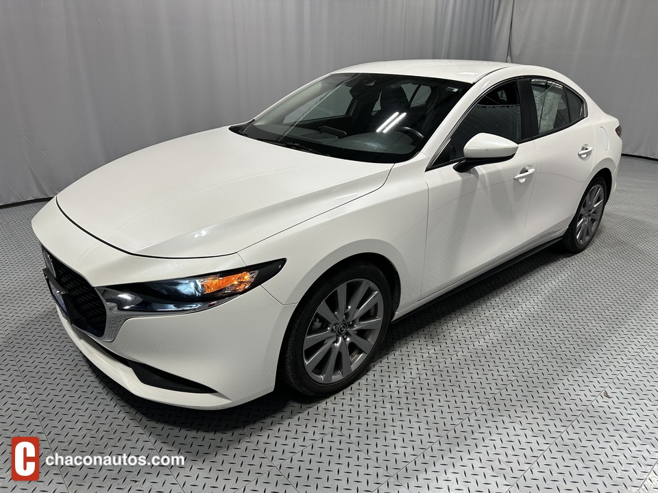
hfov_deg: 71.6
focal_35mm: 24
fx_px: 456
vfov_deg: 56.8
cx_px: 329
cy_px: 246
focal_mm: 6.86
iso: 64
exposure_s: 1/121
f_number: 1.78
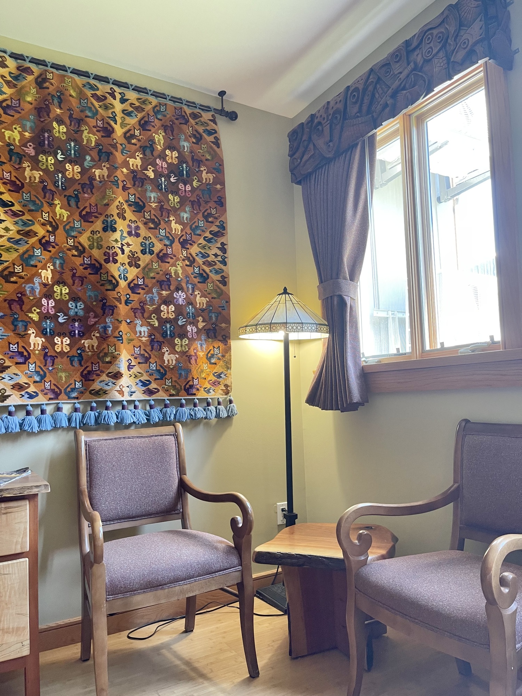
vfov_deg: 67.3
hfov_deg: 53.1
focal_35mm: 26
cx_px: 261
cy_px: 348
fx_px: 523
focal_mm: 5.1
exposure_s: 1/60
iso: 125
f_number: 1.6
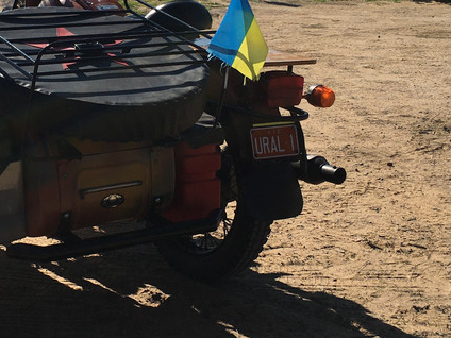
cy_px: 113
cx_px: 80
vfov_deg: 20.1
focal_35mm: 73
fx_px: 951
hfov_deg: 26.1
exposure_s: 1/3846
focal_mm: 4.15
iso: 25
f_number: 2.2
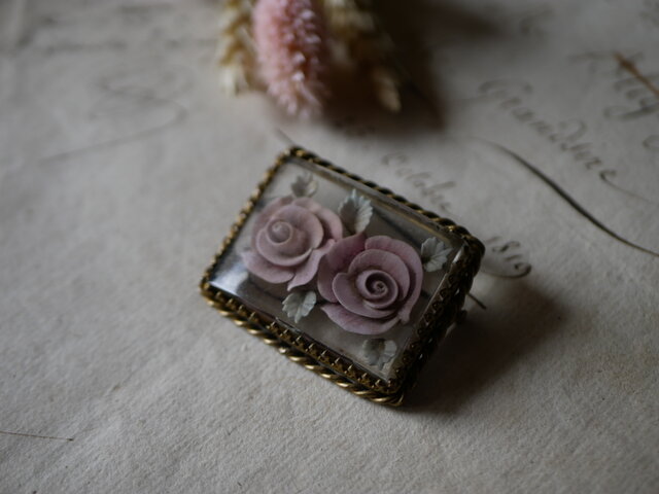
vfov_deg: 29.1
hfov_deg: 38.2
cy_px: 247
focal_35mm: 50
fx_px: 952
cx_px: 330
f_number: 2.2
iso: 200
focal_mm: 25
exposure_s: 1/160
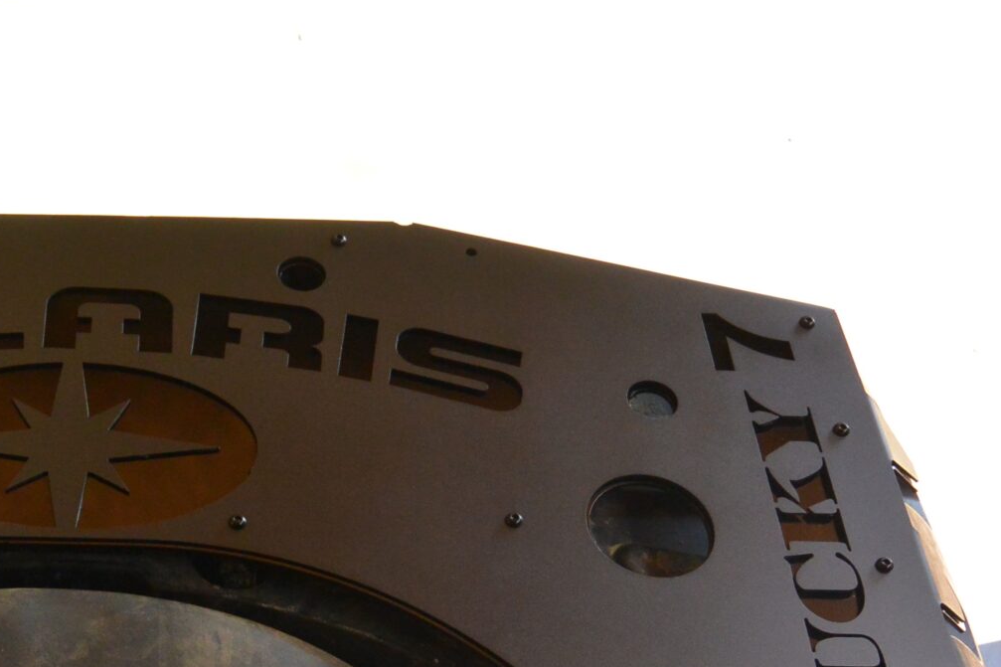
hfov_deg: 32.0
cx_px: 67
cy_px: 558
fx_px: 1640
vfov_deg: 22.6
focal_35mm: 59
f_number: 3.5
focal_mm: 11
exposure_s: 1/200
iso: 400
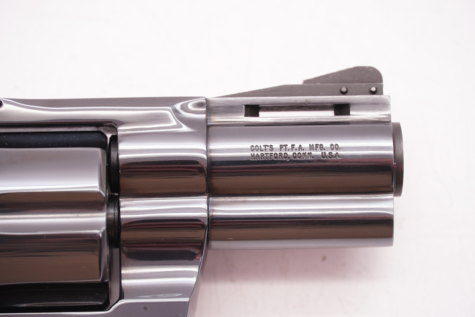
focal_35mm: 177
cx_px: 238
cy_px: 158
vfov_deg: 7.8
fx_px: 2337
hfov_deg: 11.6
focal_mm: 118
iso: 640
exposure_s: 1/125
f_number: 5.6
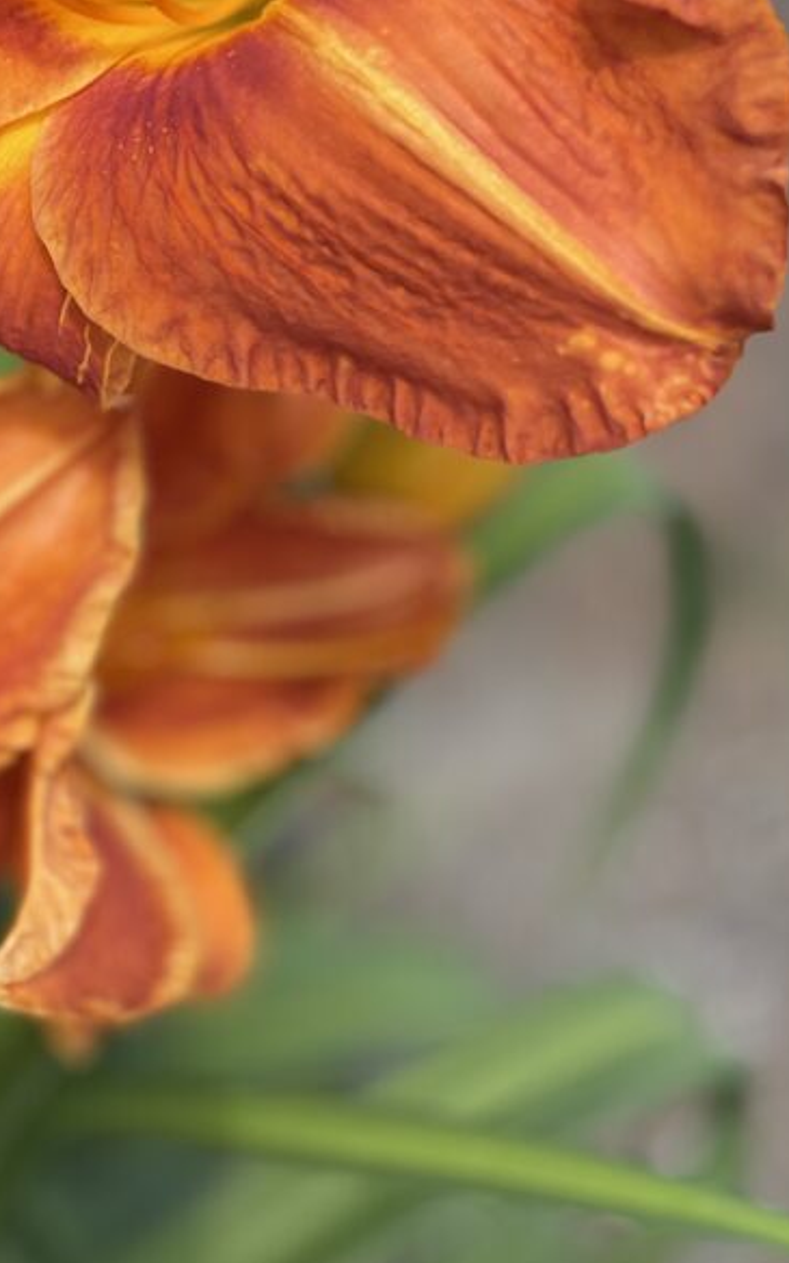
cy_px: 266
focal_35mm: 51
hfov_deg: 24.0
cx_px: -35
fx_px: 1755
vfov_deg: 38.2
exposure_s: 1/1642
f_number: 1.6
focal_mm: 4.2
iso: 50
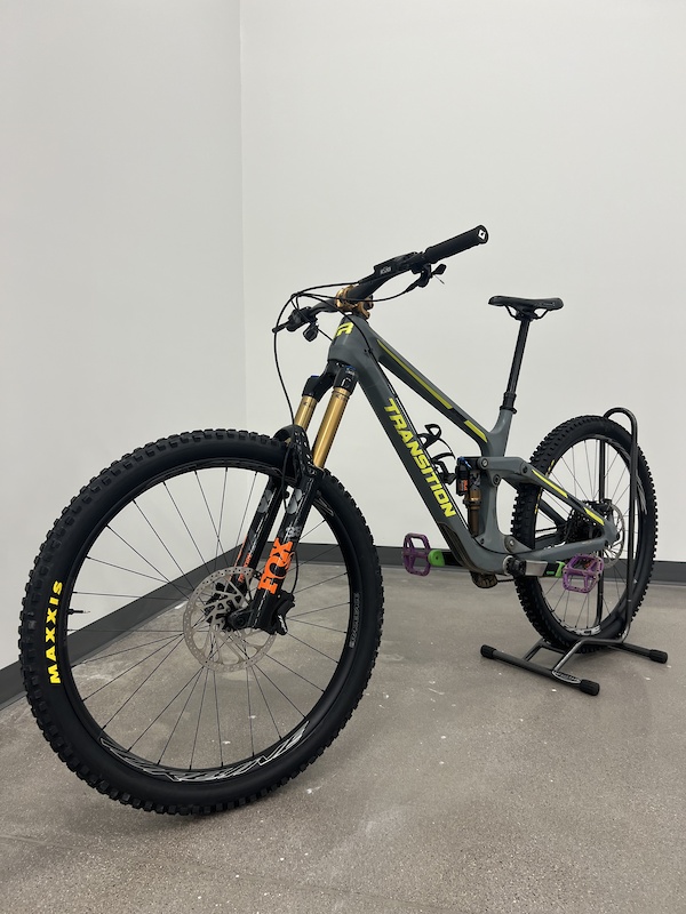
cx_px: 343
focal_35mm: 26
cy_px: 457
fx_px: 687
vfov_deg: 67.3
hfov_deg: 53.1
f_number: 1.5
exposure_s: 1/121
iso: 100
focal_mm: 5.7
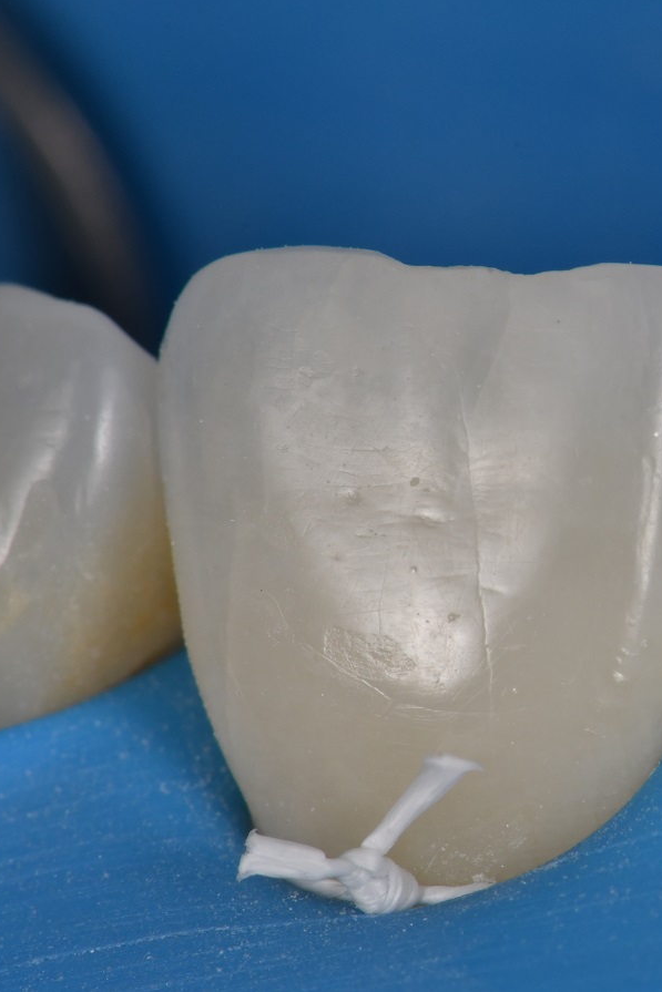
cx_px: 716
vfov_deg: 8.7
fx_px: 6534
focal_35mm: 237
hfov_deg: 5.8
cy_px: 494
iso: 200
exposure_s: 1/160
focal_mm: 105
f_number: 32
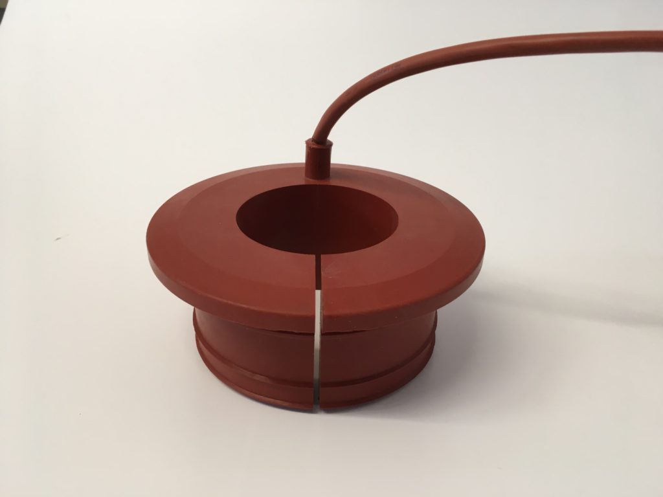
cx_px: 332
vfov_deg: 48.2
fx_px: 555
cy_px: 248
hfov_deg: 61.7
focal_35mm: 29
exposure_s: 1/33
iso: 64
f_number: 2.2
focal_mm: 4.15
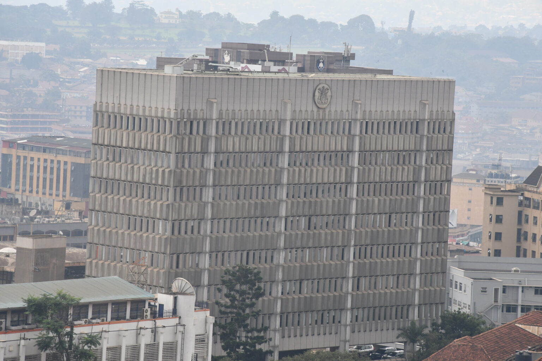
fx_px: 2755
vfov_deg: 7.5
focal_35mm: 183
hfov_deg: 11.2
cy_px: 180
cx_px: 271
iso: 1000
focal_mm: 122
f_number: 13
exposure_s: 1/640
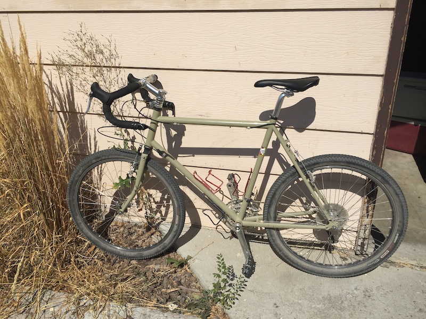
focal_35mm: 29
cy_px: 160
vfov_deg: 48.2
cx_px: 213
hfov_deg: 61.7
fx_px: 357
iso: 32
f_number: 2.2
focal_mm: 4.15
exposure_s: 1/3968
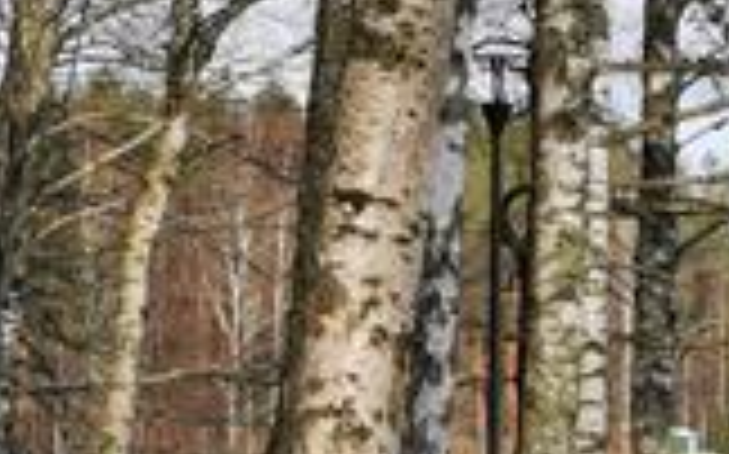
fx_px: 7286
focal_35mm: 367
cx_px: 788
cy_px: 526
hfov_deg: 5.7
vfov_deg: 3.6
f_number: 3.4
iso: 50
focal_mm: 14.46
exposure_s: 1/237
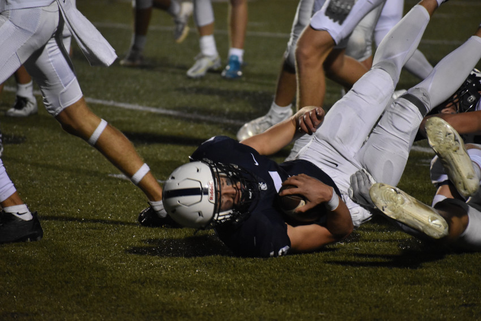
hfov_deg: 6.2
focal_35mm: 330
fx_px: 4410
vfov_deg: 4.2
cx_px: 240
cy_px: 160
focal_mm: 220
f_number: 5.6
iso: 3200
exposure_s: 1/400
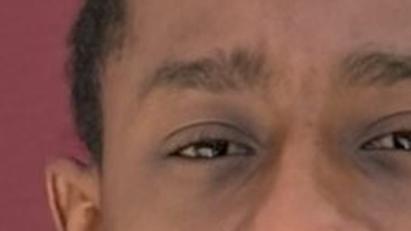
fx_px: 5852
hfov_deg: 4.0
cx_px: -229
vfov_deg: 2.2
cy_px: 1028
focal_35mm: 537
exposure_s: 1/3096
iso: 100
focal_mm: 6.76
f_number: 1.78
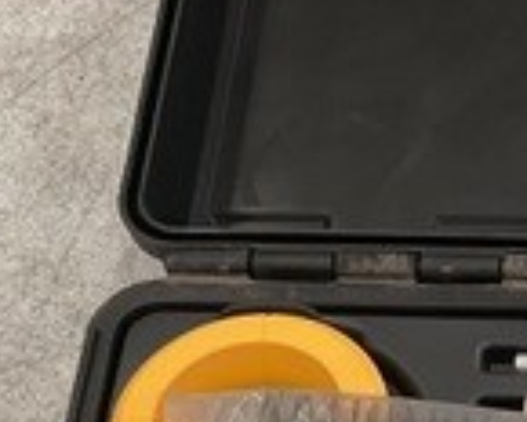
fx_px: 1950
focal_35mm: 125
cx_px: 698
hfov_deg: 14.7
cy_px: 415
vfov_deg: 12.2
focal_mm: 3
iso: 50
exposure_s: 1/50
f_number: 1.8
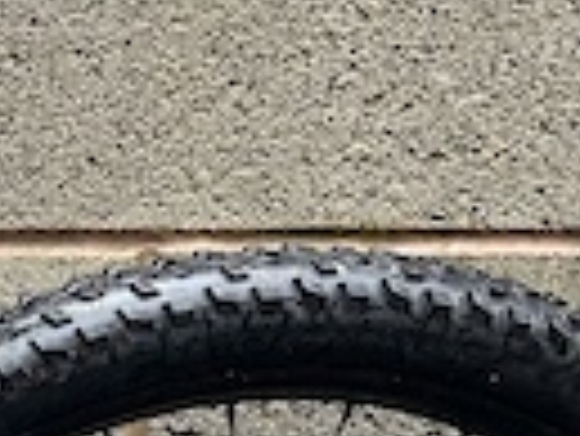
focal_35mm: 161
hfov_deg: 10.2
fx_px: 2700
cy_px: 476
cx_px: -931
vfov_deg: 9.2
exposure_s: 1/121
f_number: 1.5
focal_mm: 5.7
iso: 64
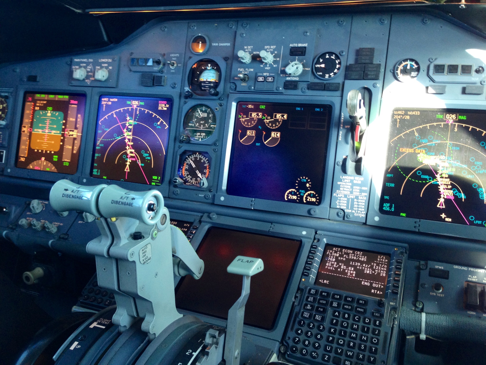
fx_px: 463
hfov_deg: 55.4
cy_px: 182
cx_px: 243
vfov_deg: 42.9
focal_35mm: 33
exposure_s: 1/20
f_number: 2.4
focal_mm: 4.13
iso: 100
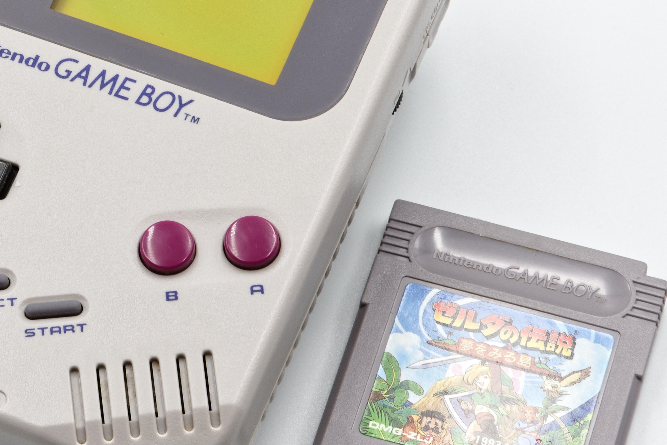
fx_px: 4077
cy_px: 122
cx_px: 58
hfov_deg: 9.3
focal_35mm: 220
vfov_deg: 6.2
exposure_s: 1/5
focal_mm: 100
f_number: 22
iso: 125
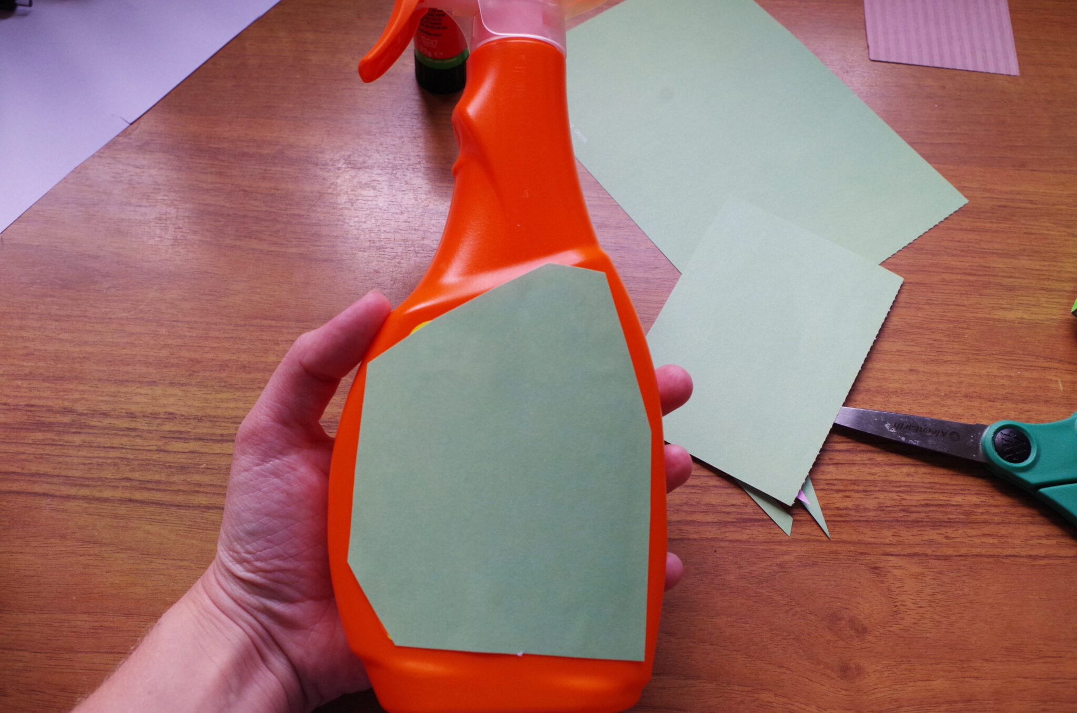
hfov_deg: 55.9
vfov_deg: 38.7
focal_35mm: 34
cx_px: 538
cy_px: 356
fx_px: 1015
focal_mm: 23.13
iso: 800
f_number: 6.3
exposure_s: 1/320
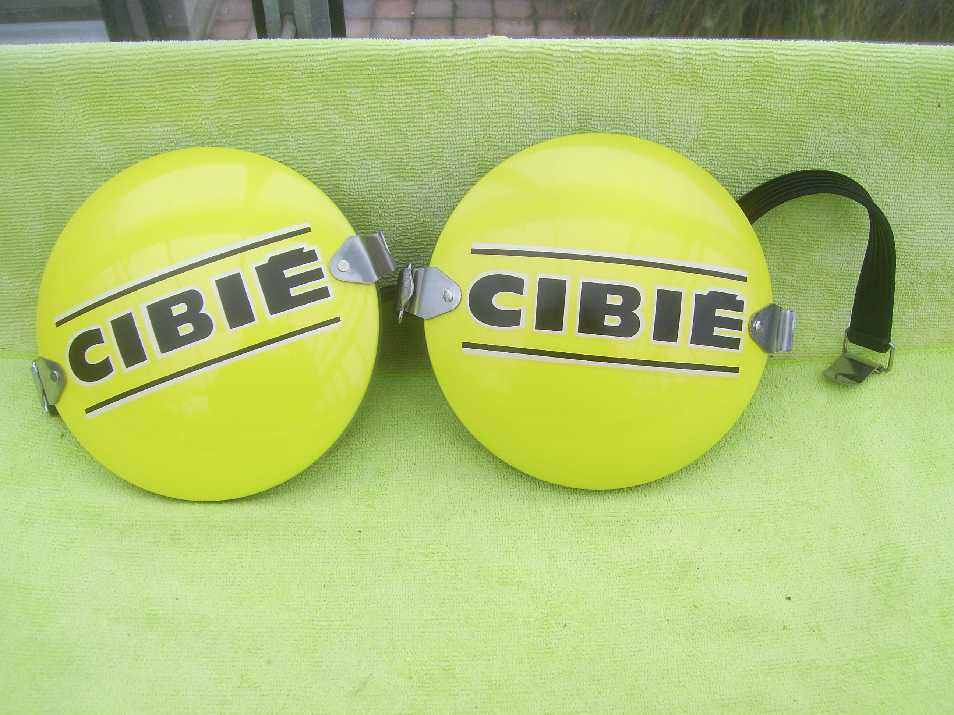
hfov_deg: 49.0
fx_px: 1047
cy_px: 358
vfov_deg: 37.7
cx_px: 477
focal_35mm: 38
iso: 50
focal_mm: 7.8
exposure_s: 1/80
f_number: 3.5
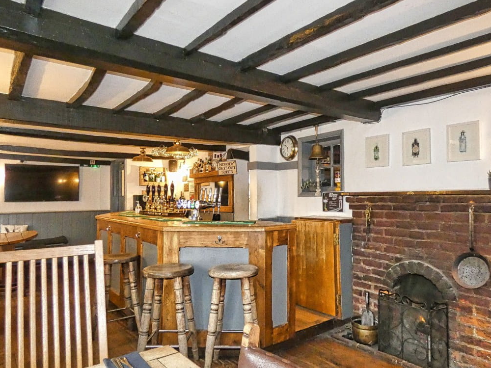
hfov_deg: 71.4
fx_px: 340
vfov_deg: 56.8
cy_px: 188
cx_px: 270
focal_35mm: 24
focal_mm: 3.6
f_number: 2.8
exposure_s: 1/60
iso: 800
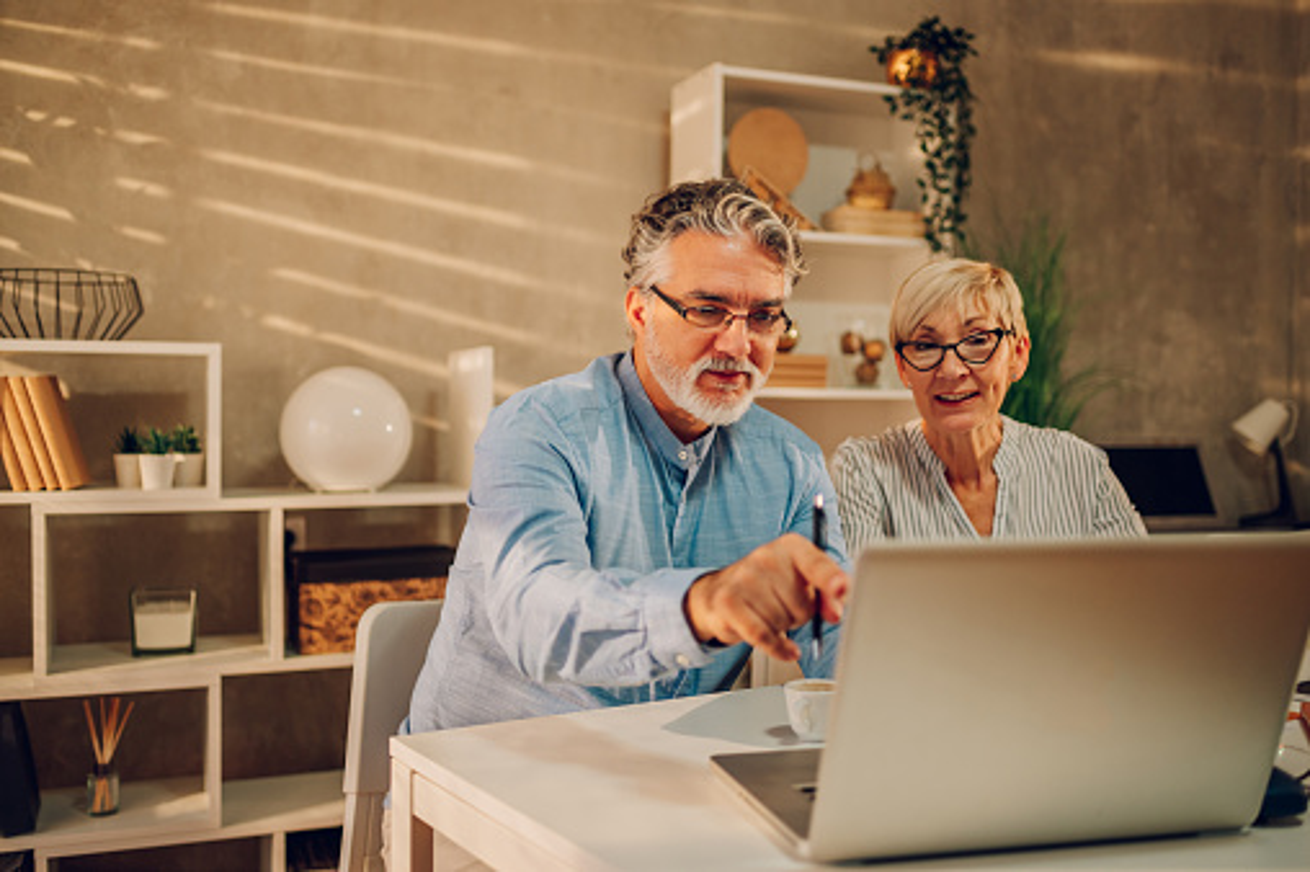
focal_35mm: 35
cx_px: 655
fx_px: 1273
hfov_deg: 54.5
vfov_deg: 37.8
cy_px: 436
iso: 400
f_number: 1.8
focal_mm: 35
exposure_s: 1/125
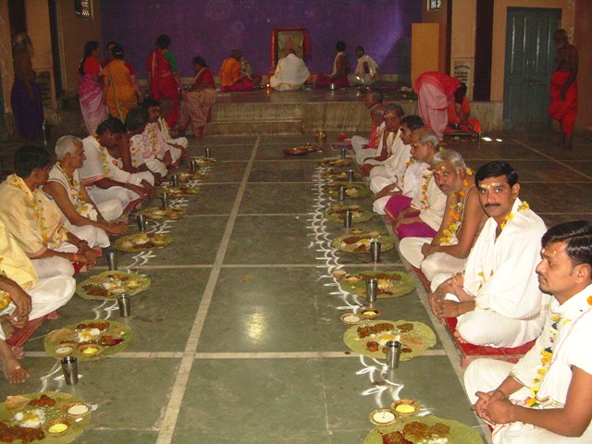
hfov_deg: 49.0
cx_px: 296
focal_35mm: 38
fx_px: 650
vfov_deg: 37.7
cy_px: 222
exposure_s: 1/60
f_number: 2.8
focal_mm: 6.3
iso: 200
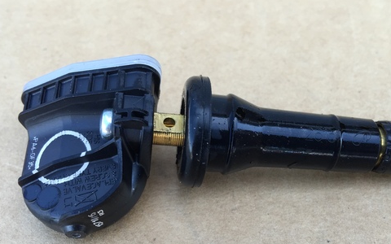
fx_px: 437
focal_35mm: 41
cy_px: 161
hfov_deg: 48.1
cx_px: 223
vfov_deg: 31.0
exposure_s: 1/120
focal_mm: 4.15
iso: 50
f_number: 2.2
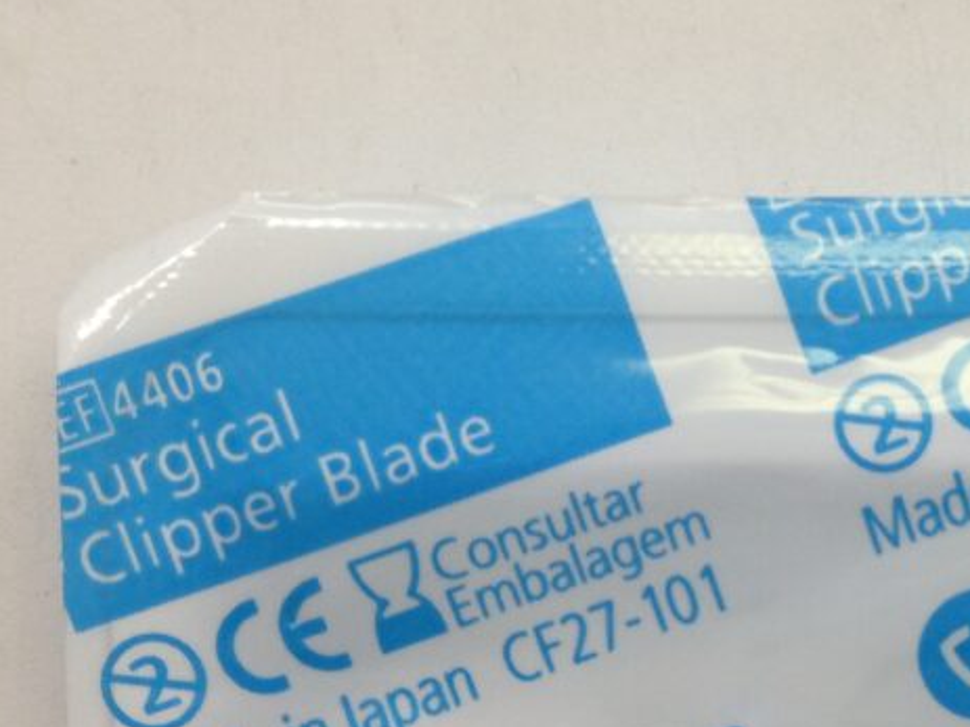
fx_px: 2045
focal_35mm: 73
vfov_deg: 19.7
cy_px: 670
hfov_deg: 26.3
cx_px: 754
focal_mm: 4.12
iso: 50
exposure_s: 1/40
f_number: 2.4
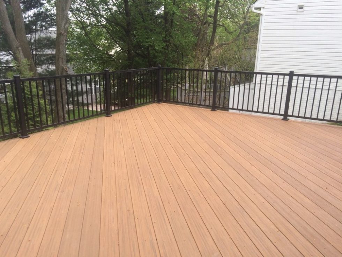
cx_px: 171
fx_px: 287
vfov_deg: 48.2
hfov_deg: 61.7
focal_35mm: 29
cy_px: 128
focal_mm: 4.15
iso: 32
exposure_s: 1/707
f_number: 2.2
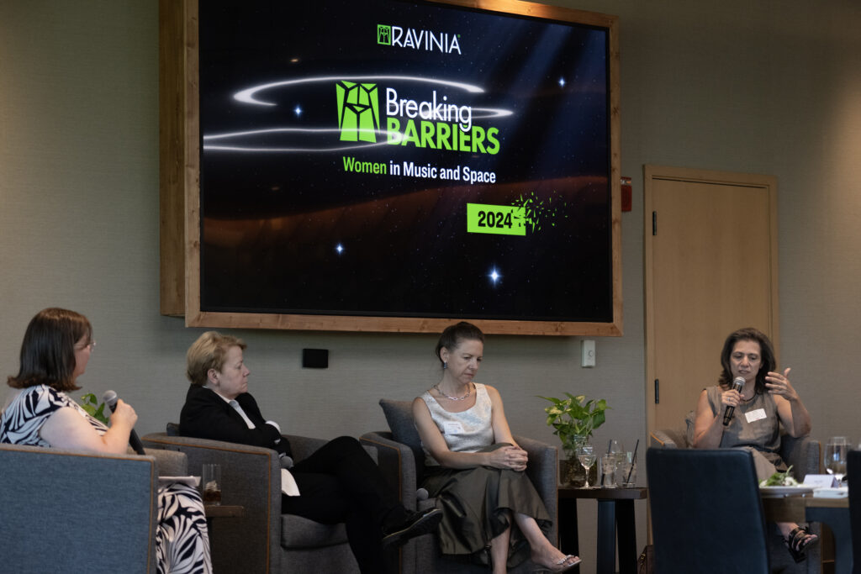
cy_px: 287
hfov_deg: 20.0
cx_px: 430
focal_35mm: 102
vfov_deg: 13.4
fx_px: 2440
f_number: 4.8
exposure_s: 1/125
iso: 2000
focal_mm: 102
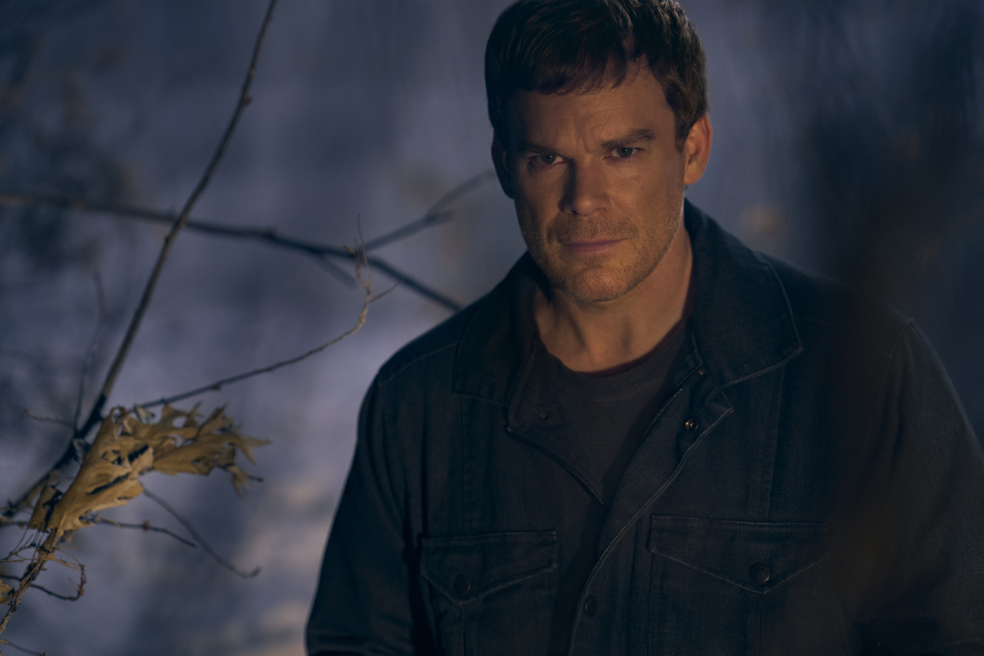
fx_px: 2323
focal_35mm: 85
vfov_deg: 16.1
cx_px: 492
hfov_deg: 23.9
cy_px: 328
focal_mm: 85
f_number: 2.8
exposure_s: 1/400
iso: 400
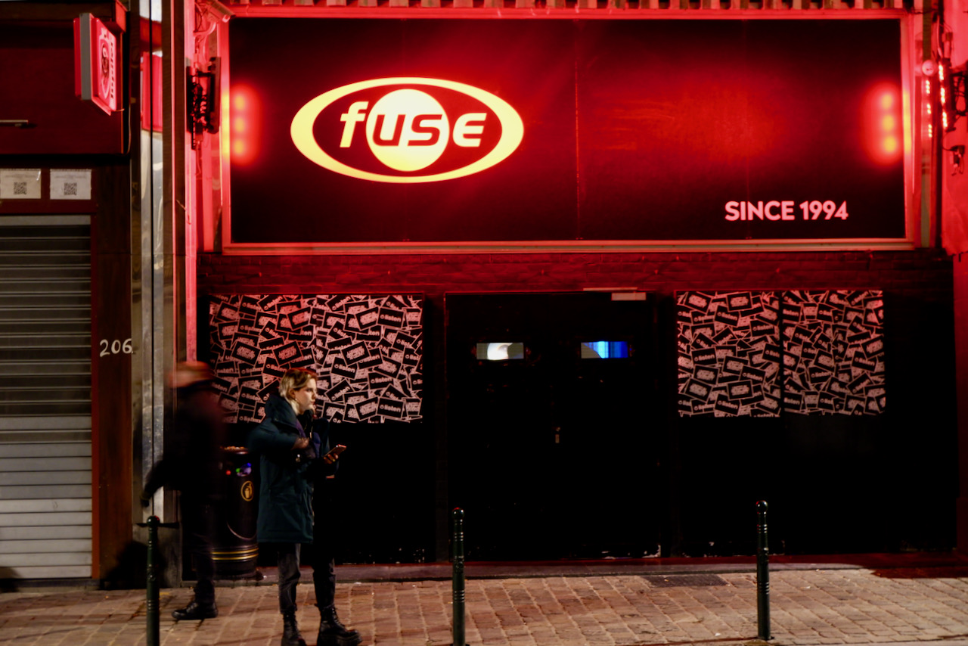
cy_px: 323
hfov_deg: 38.9
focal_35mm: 51
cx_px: 484
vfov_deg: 26.5
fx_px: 1372
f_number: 3.6
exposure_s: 1/4
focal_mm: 34.3
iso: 800
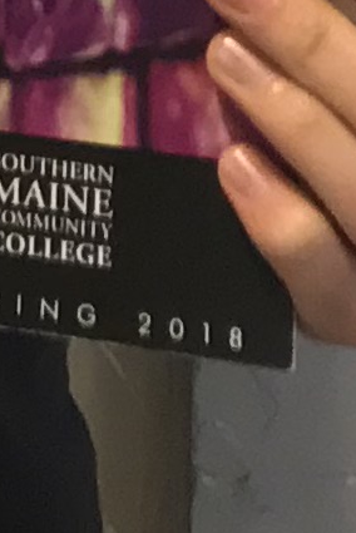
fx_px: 4087
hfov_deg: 4.5
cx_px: -1141
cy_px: -1237
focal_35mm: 276
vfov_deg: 6.6
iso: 80
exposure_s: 1/30
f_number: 1.8
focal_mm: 3.99
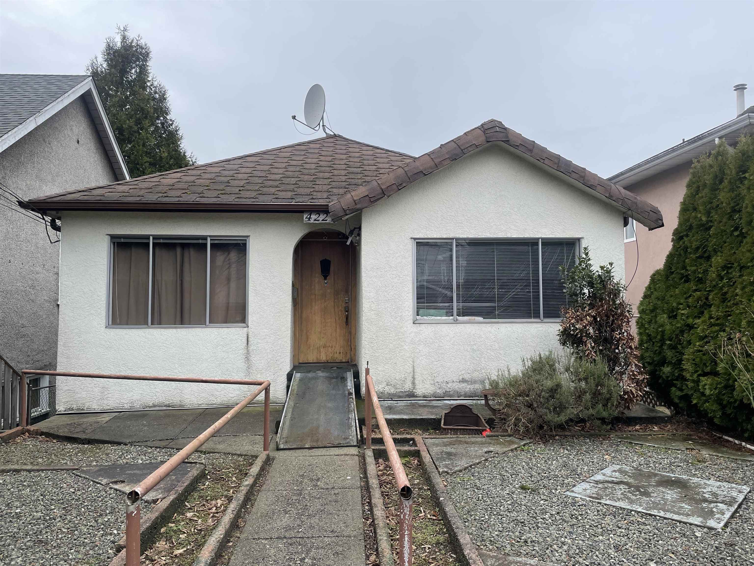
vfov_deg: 53.1
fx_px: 566
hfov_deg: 67.3
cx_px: 377
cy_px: 283
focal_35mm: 26
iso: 32
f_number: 1.6
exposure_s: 1/1435
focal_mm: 4.2
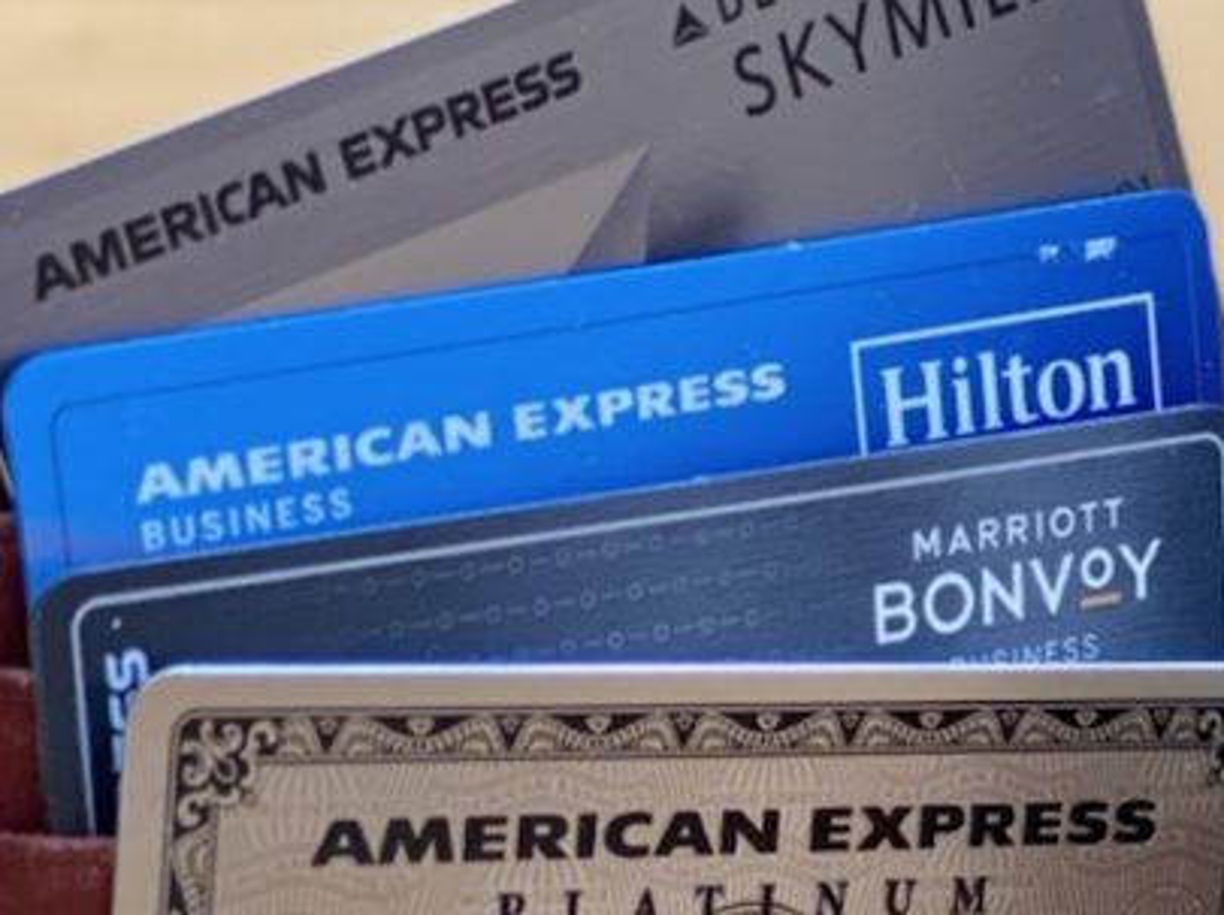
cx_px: 1445
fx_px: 4840
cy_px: 913
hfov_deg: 14.0
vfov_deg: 10.7
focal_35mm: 137
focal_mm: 6
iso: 125
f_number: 2
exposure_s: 1/40
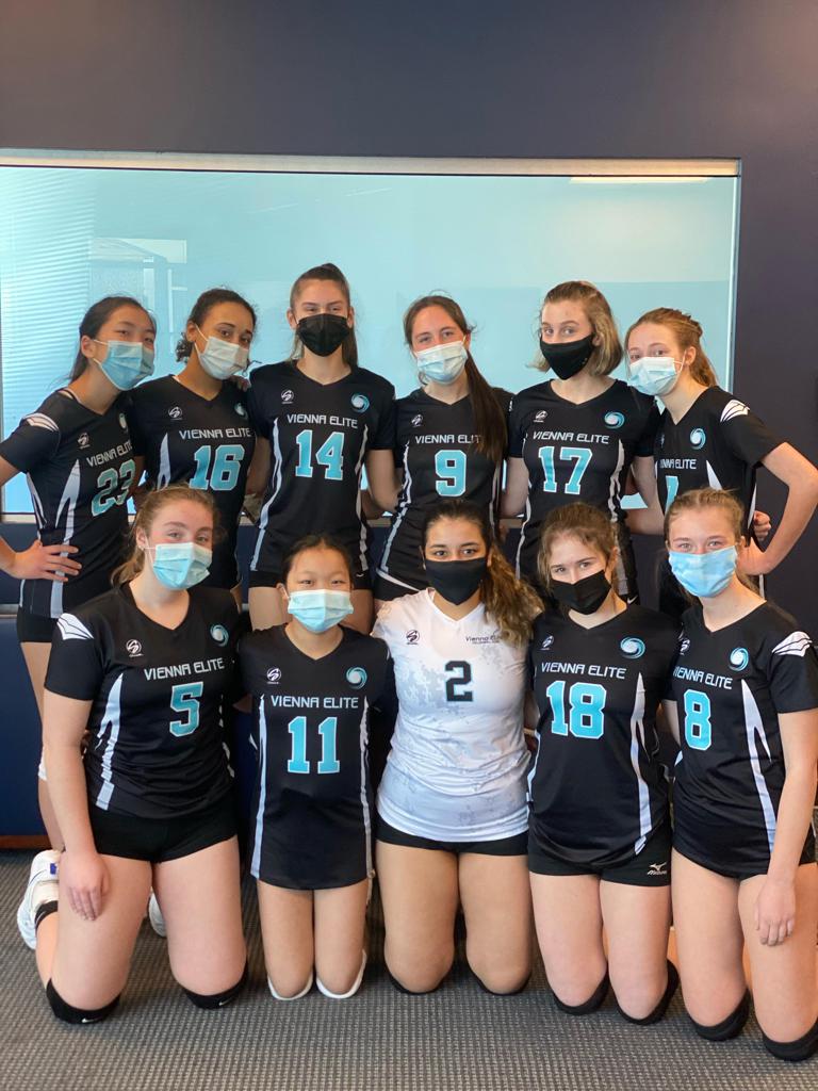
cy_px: 546
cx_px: 409
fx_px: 1638
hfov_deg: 28.0
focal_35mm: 52
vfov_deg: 36.8
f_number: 2
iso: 160
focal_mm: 6
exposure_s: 1/60
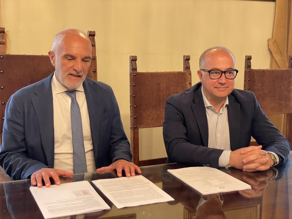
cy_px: 110
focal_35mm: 52
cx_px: 146
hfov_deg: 36.8
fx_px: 439
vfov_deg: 28.0
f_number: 2
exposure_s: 1/50
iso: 500
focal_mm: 6
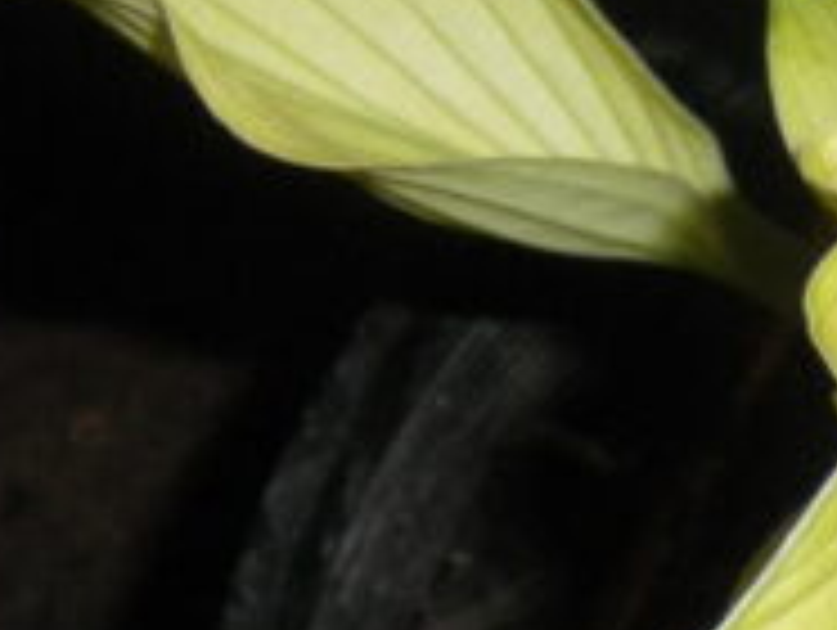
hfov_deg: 11.9
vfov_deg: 9.6
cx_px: 1444
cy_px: 9
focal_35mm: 154
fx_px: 3728
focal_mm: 5
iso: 200
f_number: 3
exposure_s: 1/30
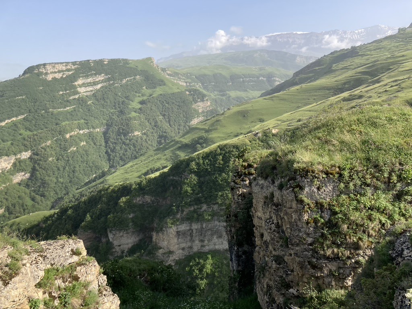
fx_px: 333
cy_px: 154
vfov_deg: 49.7
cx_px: 206
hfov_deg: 63.4
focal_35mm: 28
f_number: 1.8
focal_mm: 3.99
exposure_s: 1/1919
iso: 20
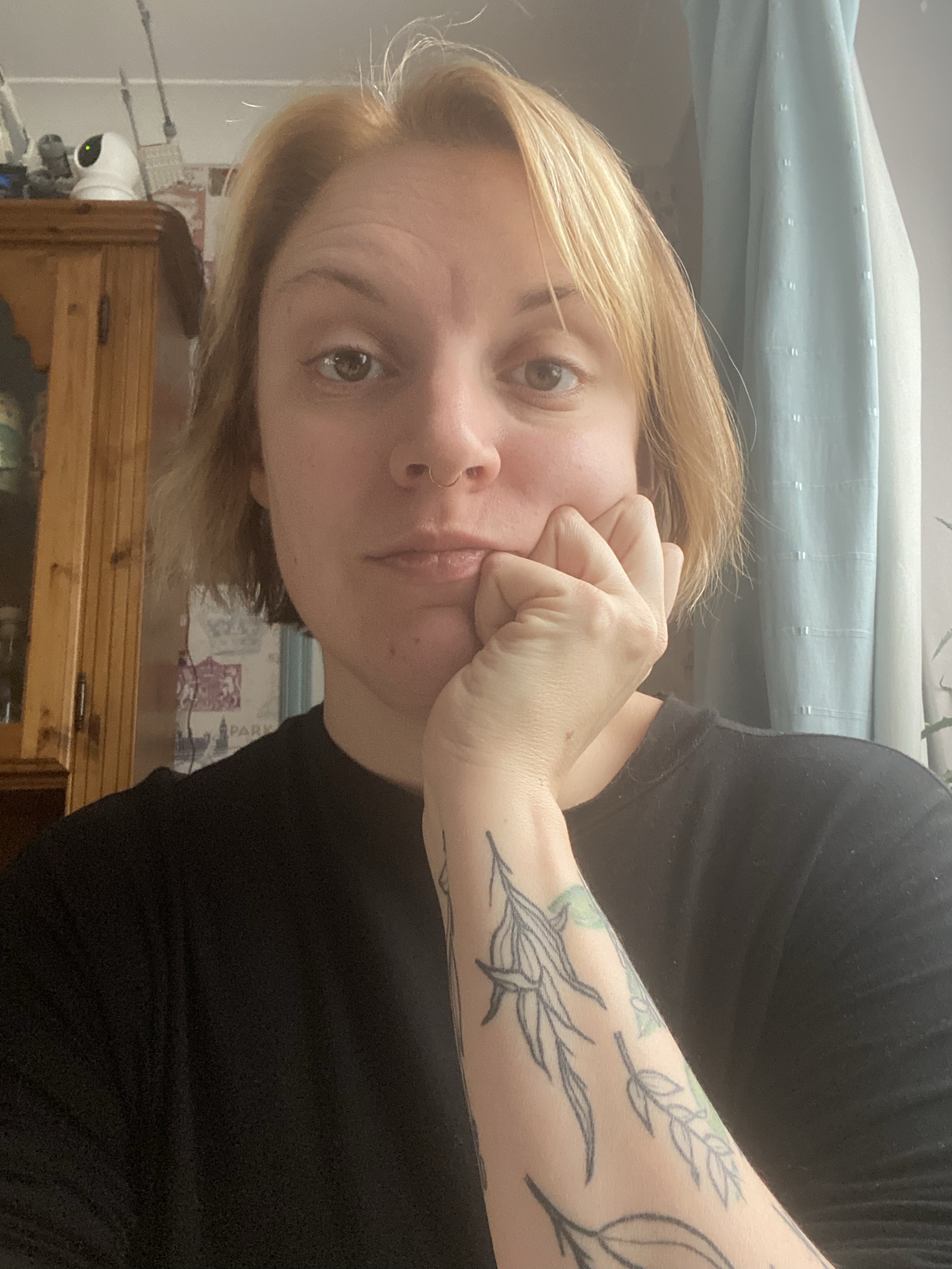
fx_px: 1100
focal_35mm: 30
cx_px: 476
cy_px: 634
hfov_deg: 46.8
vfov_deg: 60.0
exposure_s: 1/52
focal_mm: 2.71
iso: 400
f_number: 2.2
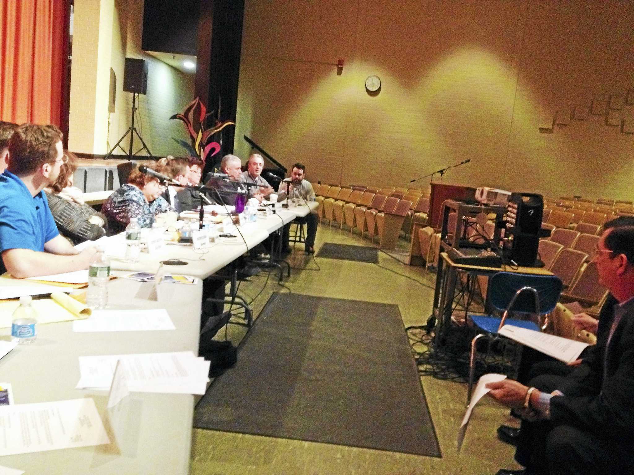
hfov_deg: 52.6
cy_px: 238
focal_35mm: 35
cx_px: 317
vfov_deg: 40.7
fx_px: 641
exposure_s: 1/15
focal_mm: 4.28
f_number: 2.4
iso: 640
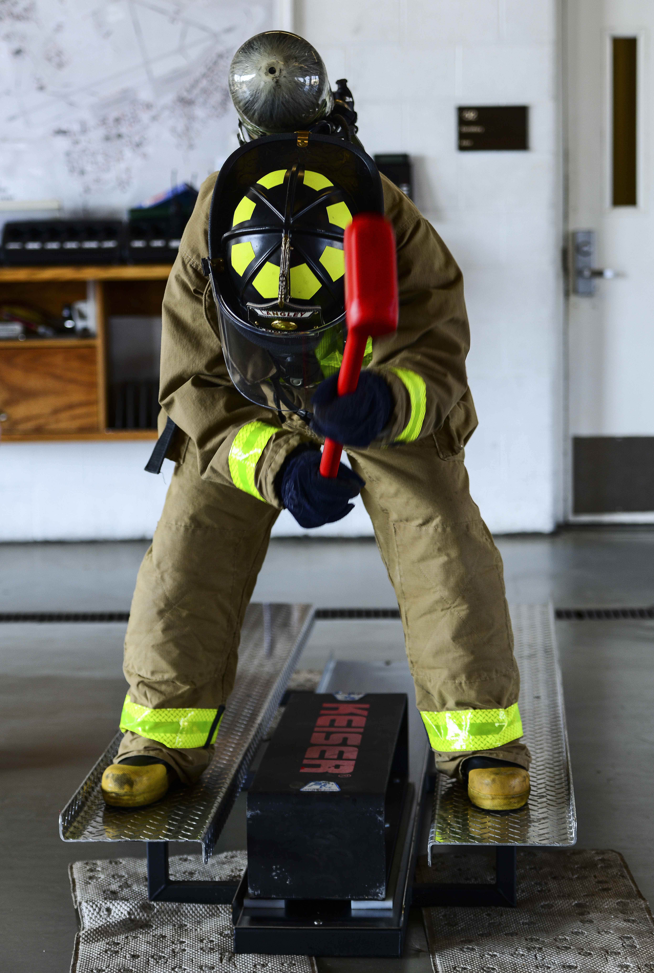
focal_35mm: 70
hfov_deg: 19.6
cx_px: 327
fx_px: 1897
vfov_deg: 28.8
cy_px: 486
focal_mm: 70
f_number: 2.8
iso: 200
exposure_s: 1/250
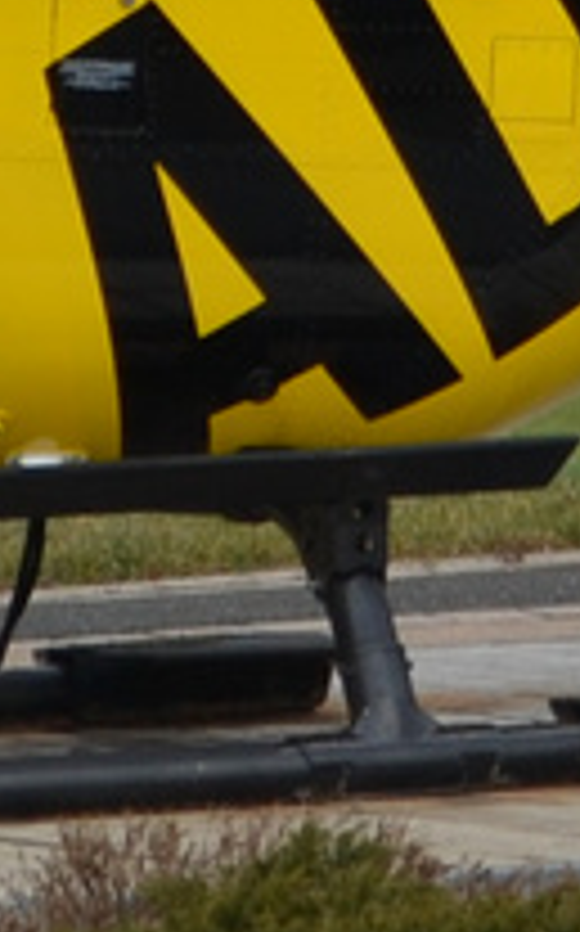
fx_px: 15789
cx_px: 540
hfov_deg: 2.1
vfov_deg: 3.3
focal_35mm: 623
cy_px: -1135
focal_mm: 52
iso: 140
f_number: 5.6
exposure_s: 1/125
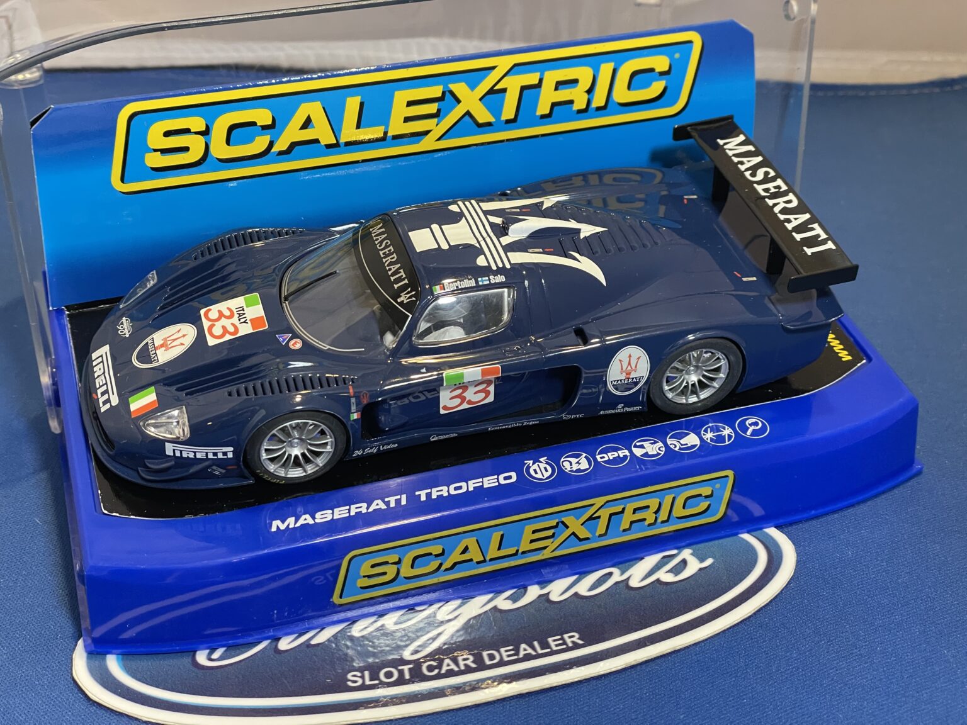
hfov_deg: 36.8
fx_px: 1453
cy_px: 362
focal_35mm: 52
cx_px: 484
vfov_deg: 28.0
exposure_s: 1/60
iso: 320
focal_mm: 6
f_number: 2
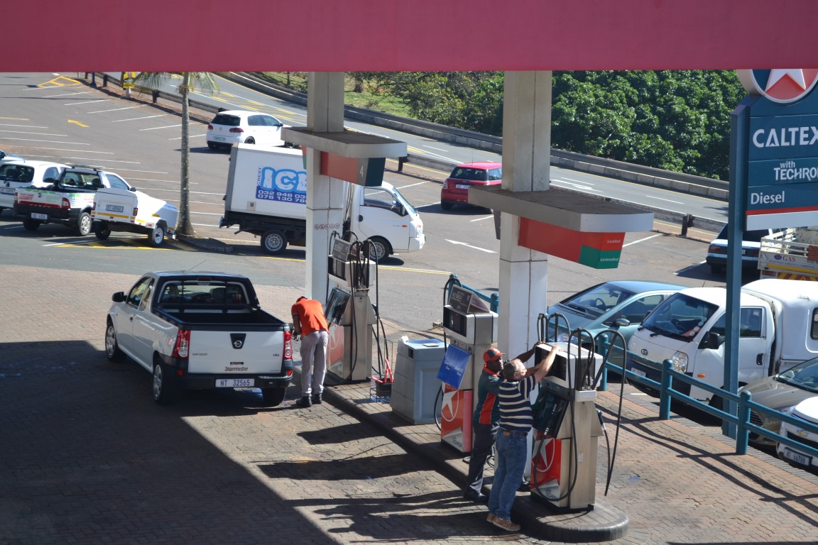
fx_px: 1874
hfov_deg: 24.6
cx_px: 409
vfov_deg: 16.6
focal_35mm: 82
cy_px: 272
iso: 100
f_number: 6.3
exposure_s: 1/160
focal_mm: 55
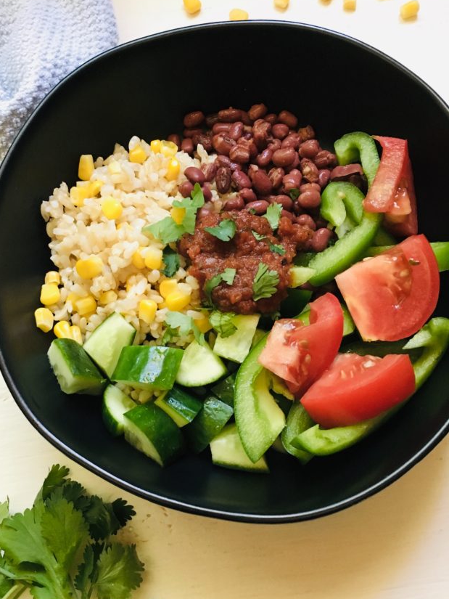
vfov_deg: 51.3
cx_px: 171
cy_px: 314
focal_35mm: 36
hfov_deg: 39.4
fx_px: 622
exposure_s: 1/30
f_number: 2.2
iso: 200
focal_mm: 4.15
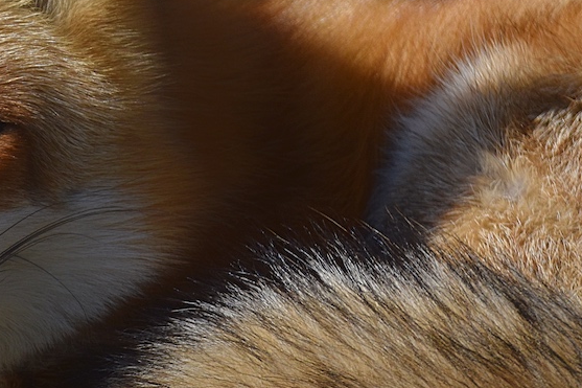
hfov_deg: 2.9
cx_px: -163
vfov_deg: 1.9
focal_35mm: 707
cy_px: 223
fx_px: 11431
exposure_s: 1/3200
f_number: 5
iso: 400
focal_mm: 175
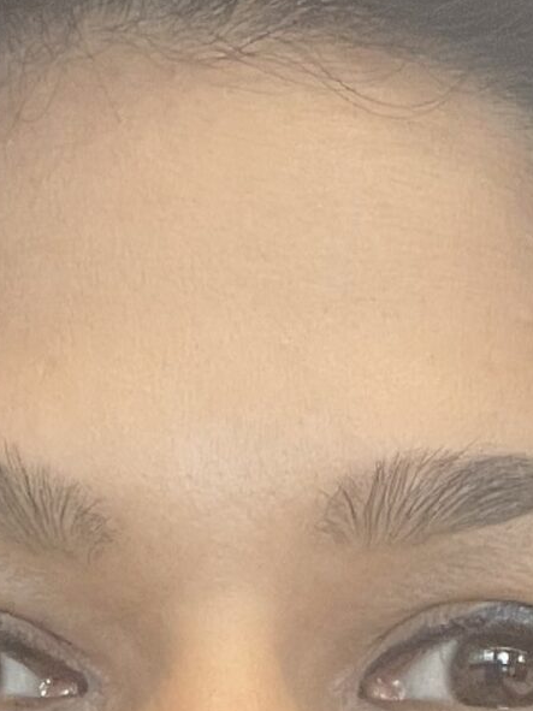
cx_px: 218
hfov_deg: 11.4
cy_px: 1294
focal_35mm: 130
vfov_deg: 13.5
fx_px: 2670
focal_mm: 2.71
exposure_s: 1/50
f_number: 2.2
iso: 200
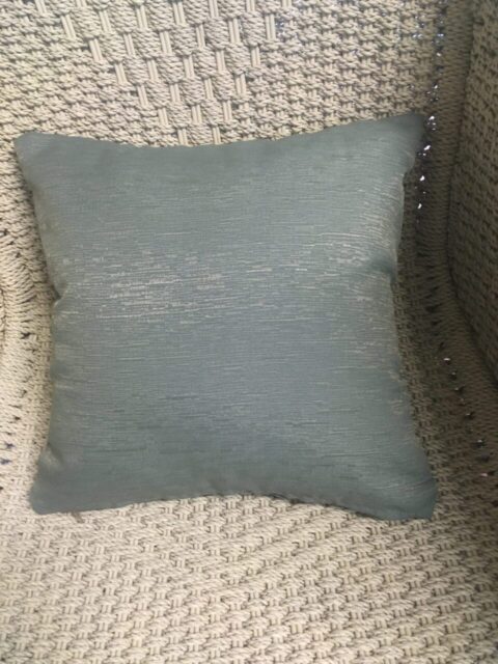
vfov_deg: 61.7
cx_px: 249
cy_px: 332
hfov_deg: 48.2
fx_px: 556
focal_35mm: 29
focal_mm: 4.15
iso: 160
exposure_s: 1/33
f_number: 2.2
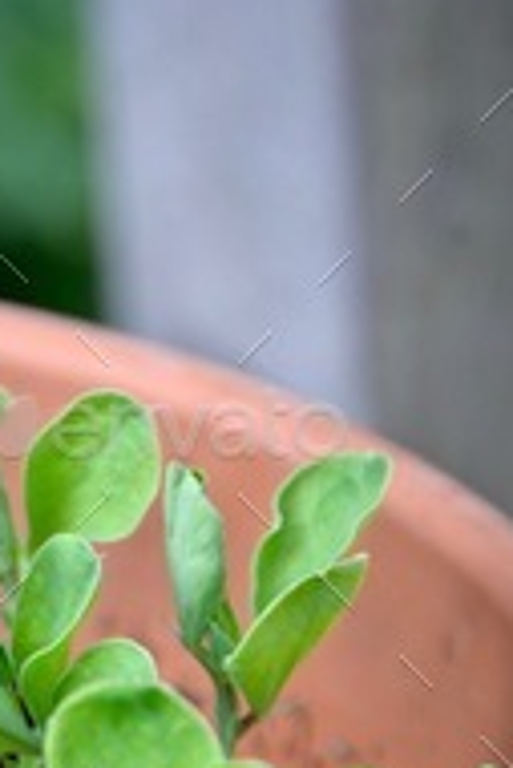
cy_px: 618
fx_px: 19841
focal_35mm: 930
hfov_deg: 1.5
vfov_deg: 2.2
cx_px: -452
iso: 400
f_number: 7.1
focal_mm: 300
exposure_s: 1/125
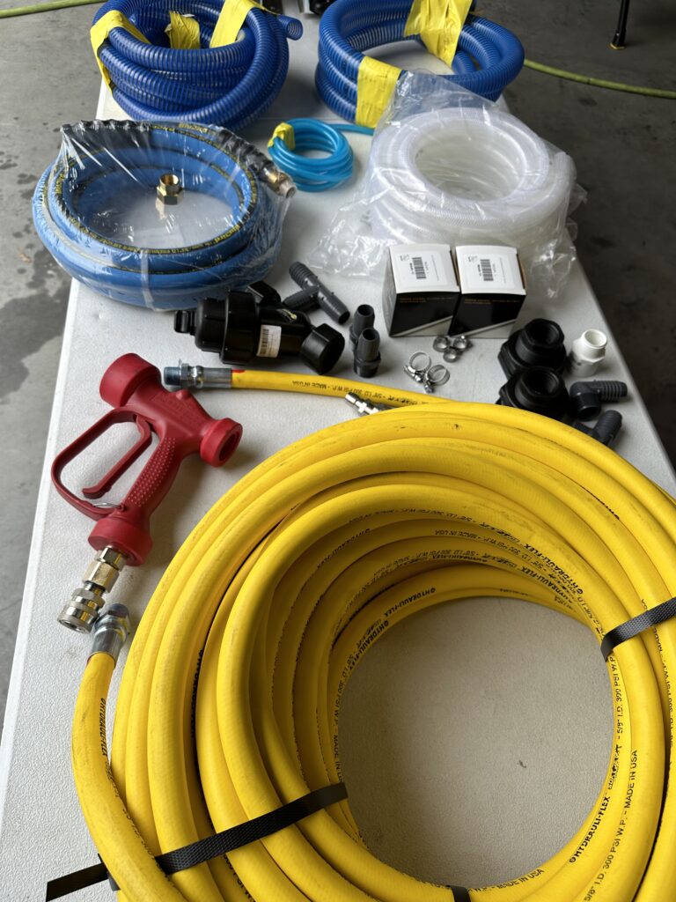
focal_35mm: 24
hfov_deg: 56.8
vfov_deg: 71.6
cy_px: 451
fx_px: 625
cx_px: 338
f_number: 1.78
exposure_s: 1/204
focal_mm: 6.86
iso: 64
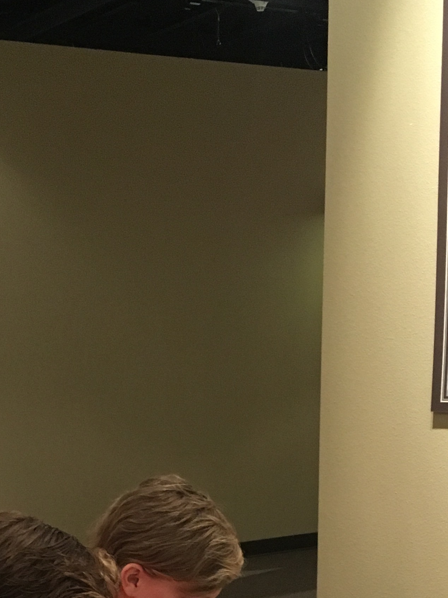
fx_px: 1191
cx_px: 48
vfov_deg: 26.5
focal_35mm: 69
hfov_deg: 20.9
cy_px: 611
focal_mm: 4.15
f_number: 2.2
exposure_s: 1/20
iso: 200
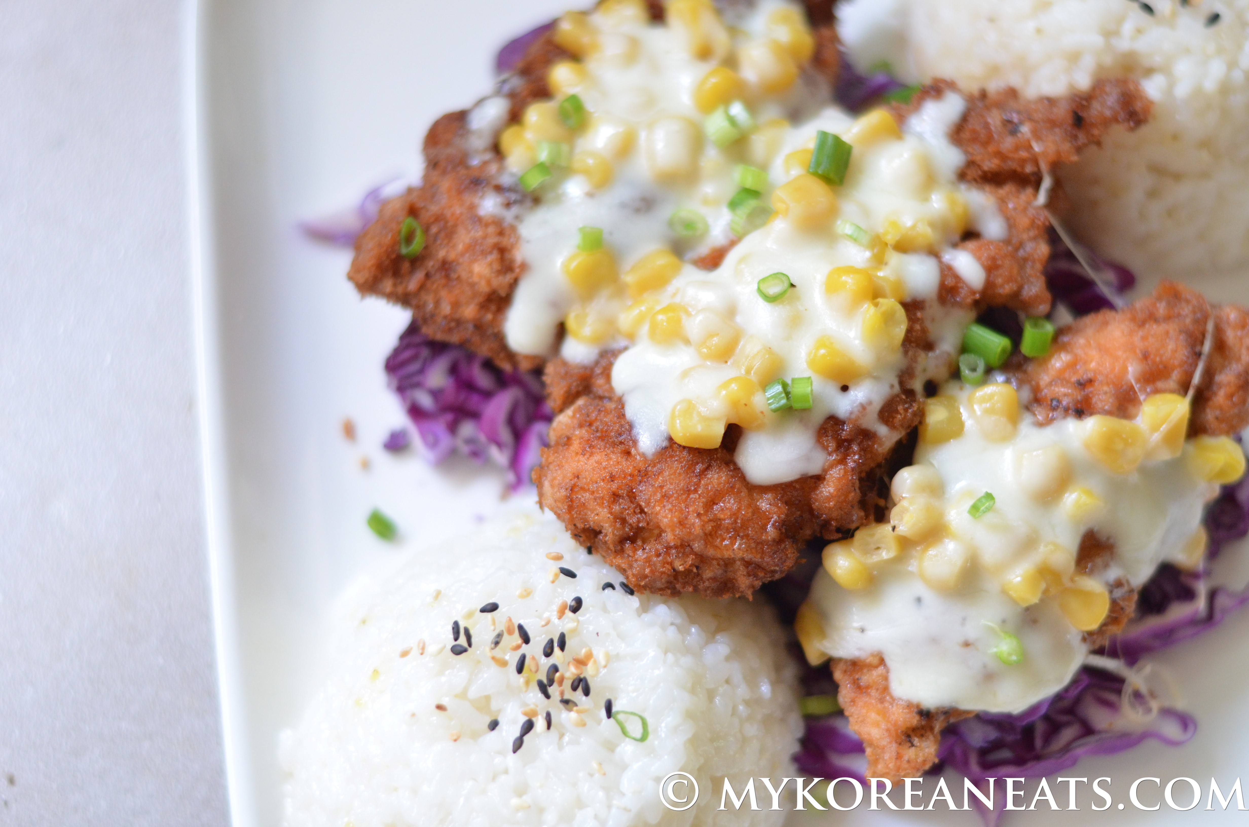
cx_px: 624
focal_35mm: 75
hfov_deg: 27.0
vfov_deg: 18.1
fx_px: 2597
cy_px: 414
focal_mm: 50
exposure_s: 1/160
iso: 1000
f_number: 2.2
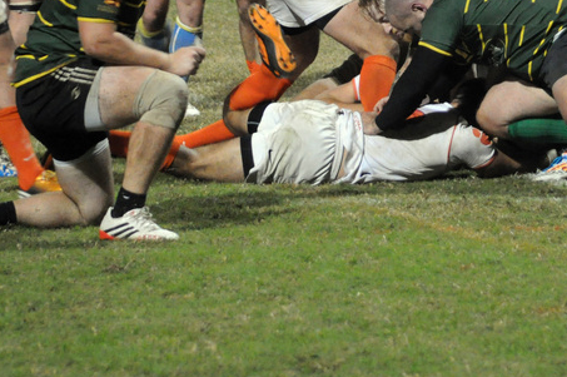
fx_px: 5333
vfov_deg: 4.0
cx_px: 484
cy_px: -23
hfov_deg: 6.1
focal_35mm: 339
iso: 2500
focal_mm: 100
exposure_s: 1/160
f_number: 4
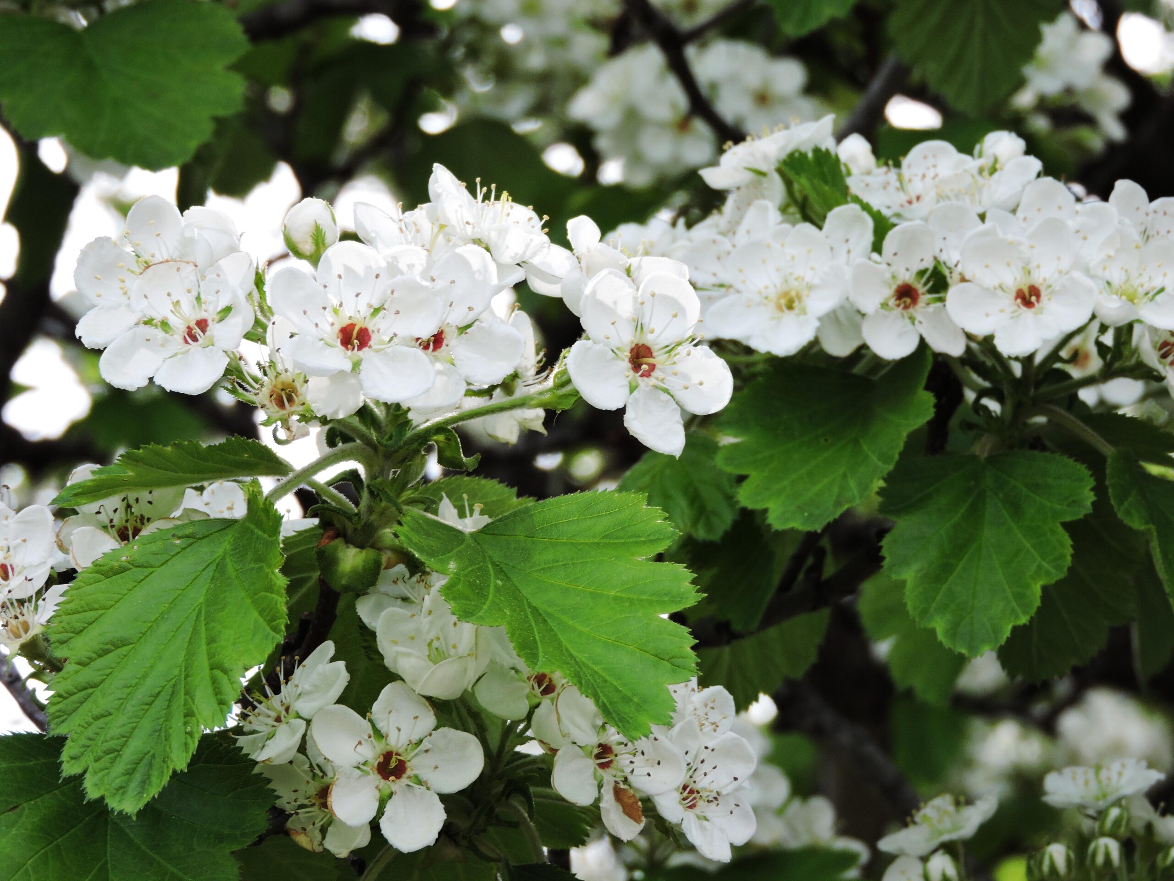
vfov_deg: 8.7
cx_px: 587
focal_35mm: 170
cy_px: 440
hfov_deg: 11.6
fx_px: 5766
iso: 100
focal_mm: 30.5
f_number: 5.2
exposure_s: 1/200
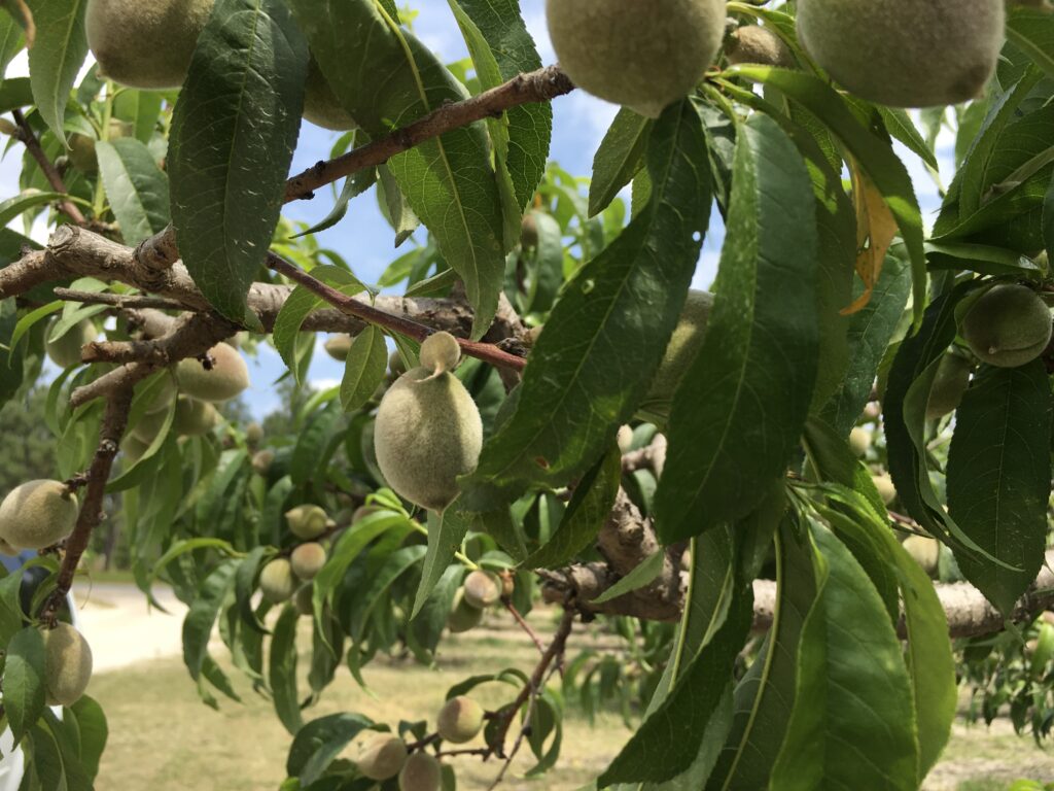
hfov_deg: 61.7
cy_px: 396
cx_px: 527
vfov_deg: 48.2
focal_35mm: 29
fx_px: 883
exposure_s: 1/1054
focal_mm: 4.15
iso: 25
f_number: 2.2
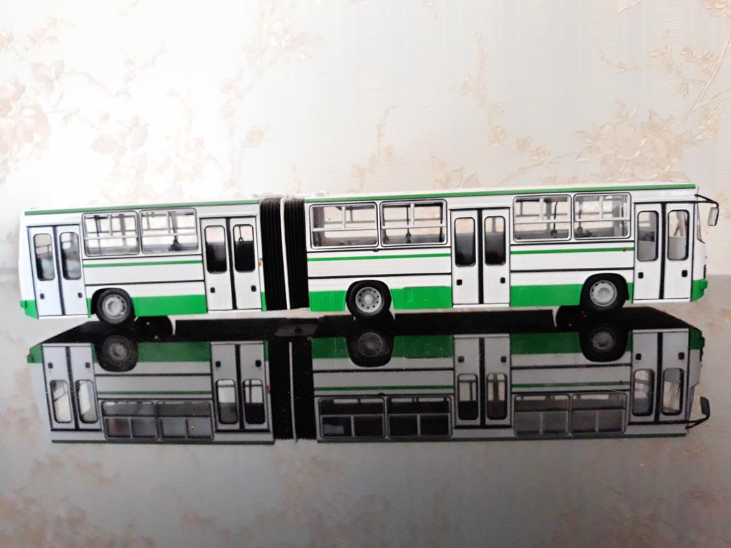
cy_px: 274
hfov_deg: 65.3
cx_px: 366
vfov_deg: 51.3
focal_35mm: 27
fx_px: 570
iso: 320
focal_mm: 3.71
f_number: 1.7
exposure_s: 1/25
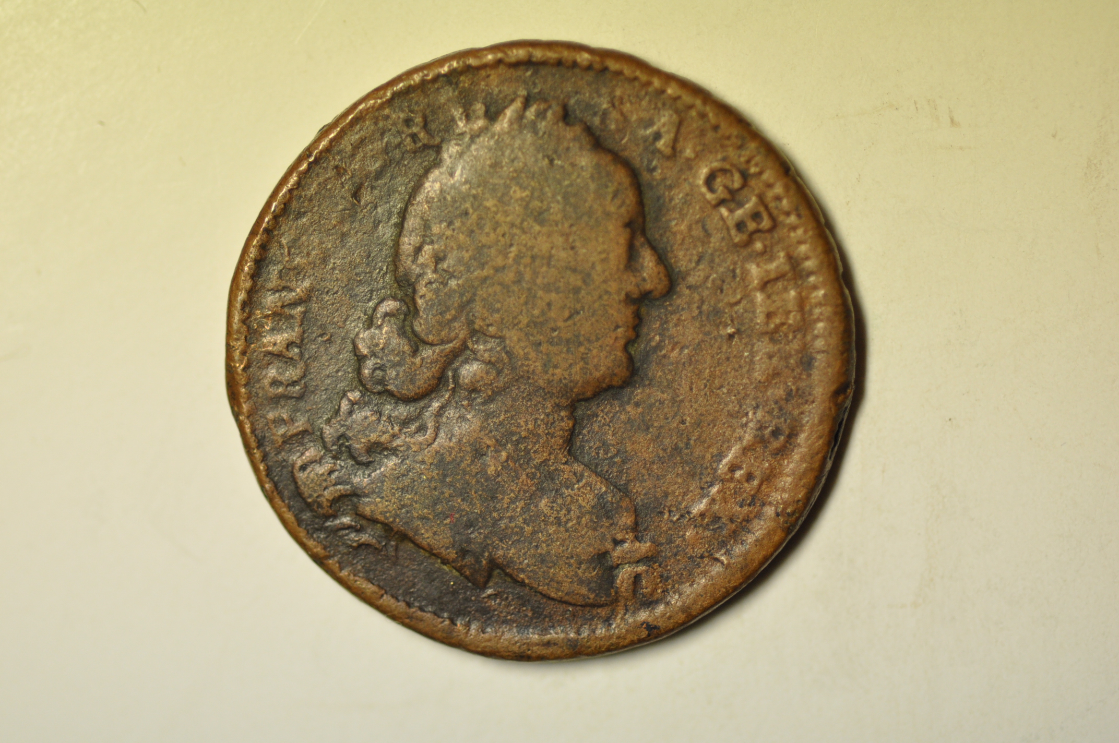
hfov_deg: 22.6
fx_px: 2794
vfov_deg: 15.2
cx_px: 560
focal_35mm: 90
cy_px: 372
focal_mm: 60
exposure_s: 1/250
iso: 720
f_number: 4
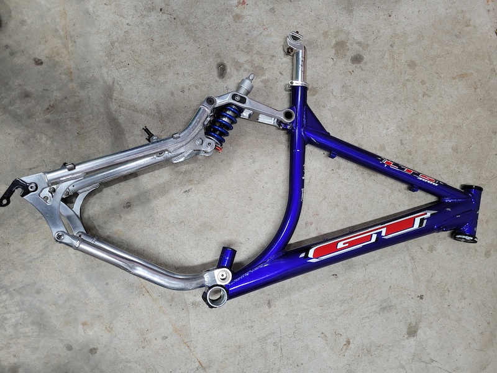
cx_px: 248
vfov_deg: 53.1
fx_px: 373
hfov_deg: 67.3
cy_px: 186
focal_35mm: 26
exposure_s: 1/60
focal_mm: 5.4
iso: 250
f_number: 1.8
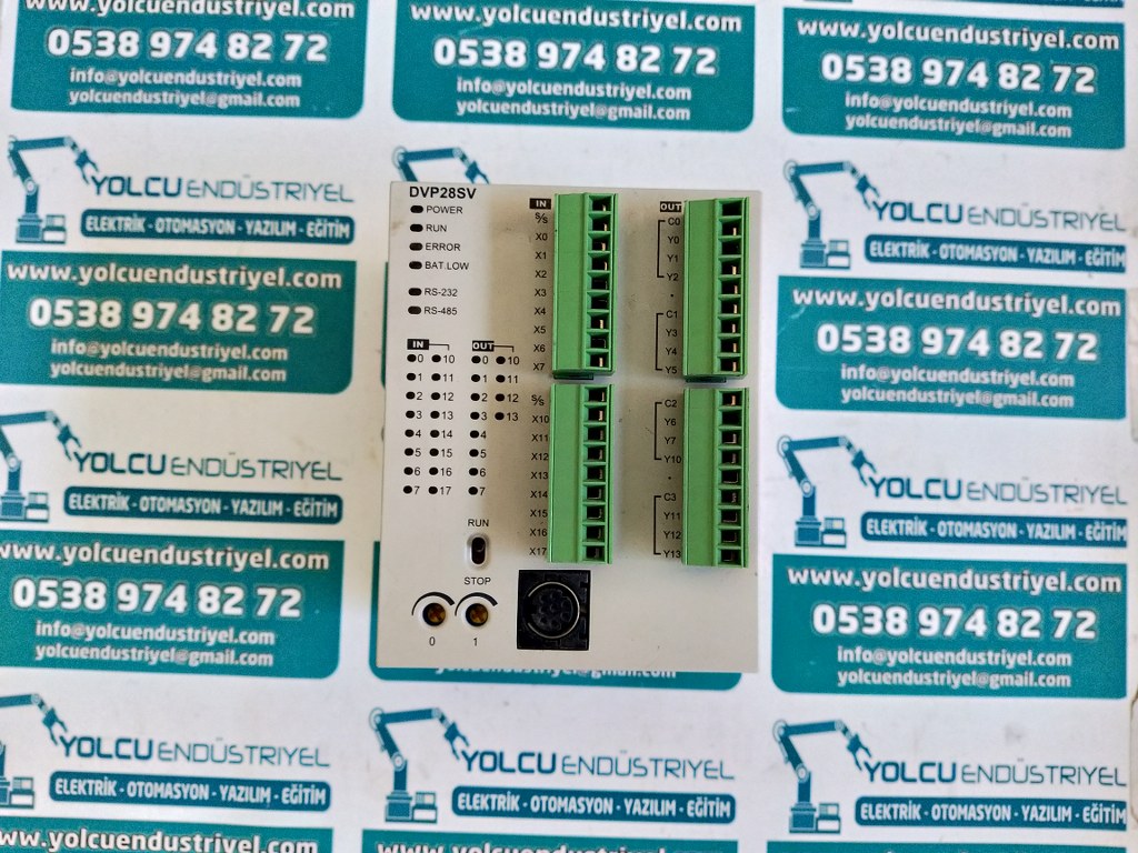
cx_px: 569
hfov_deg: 73.9
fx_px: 756
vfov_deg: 58.9
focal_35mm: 23
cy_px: 426
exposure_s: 1/50
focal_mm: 3.99
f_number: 1.7
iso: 171
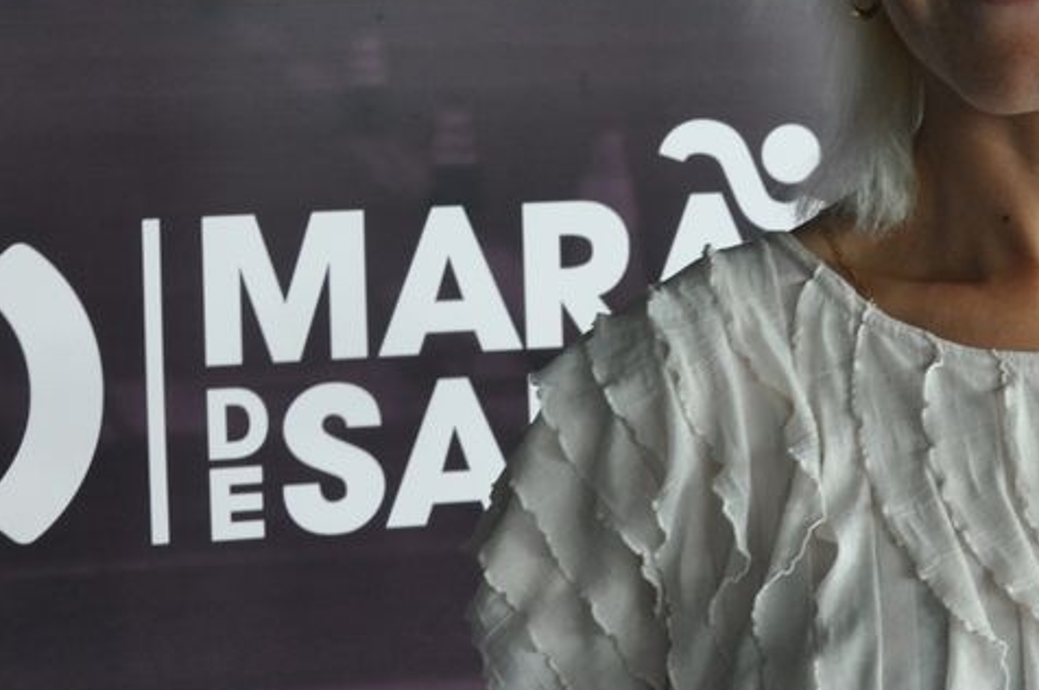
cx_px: 969
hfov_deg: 24.0
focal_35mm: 82
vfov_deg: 16.4
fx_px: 2363
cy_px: 103
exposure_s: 1/60
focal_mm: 26
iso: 800
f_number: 8
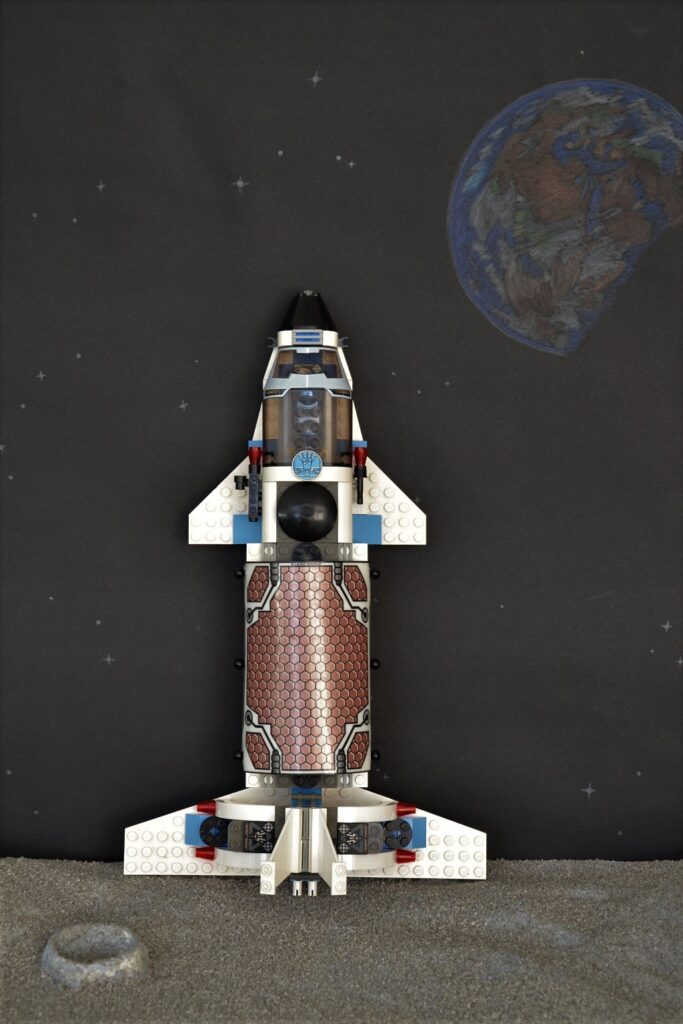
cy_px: 512
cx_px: 342
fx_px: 2048
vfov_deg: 28.1
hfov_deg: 18.9
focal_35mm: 72
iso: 400
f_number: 7.1
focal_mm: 48
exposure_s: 1/25
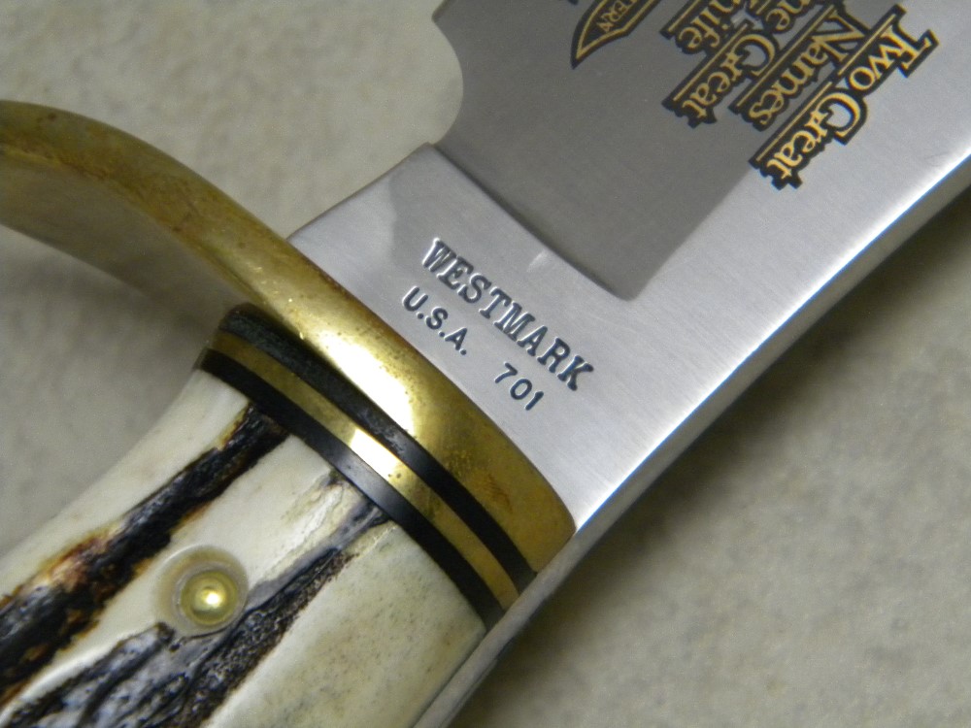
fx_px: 5133
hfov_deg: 10.8
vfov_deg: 8.1
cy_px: 364
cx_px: 486
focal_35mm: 183
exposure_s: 1/31.4
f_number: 5.2
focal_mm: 33.1
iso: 400
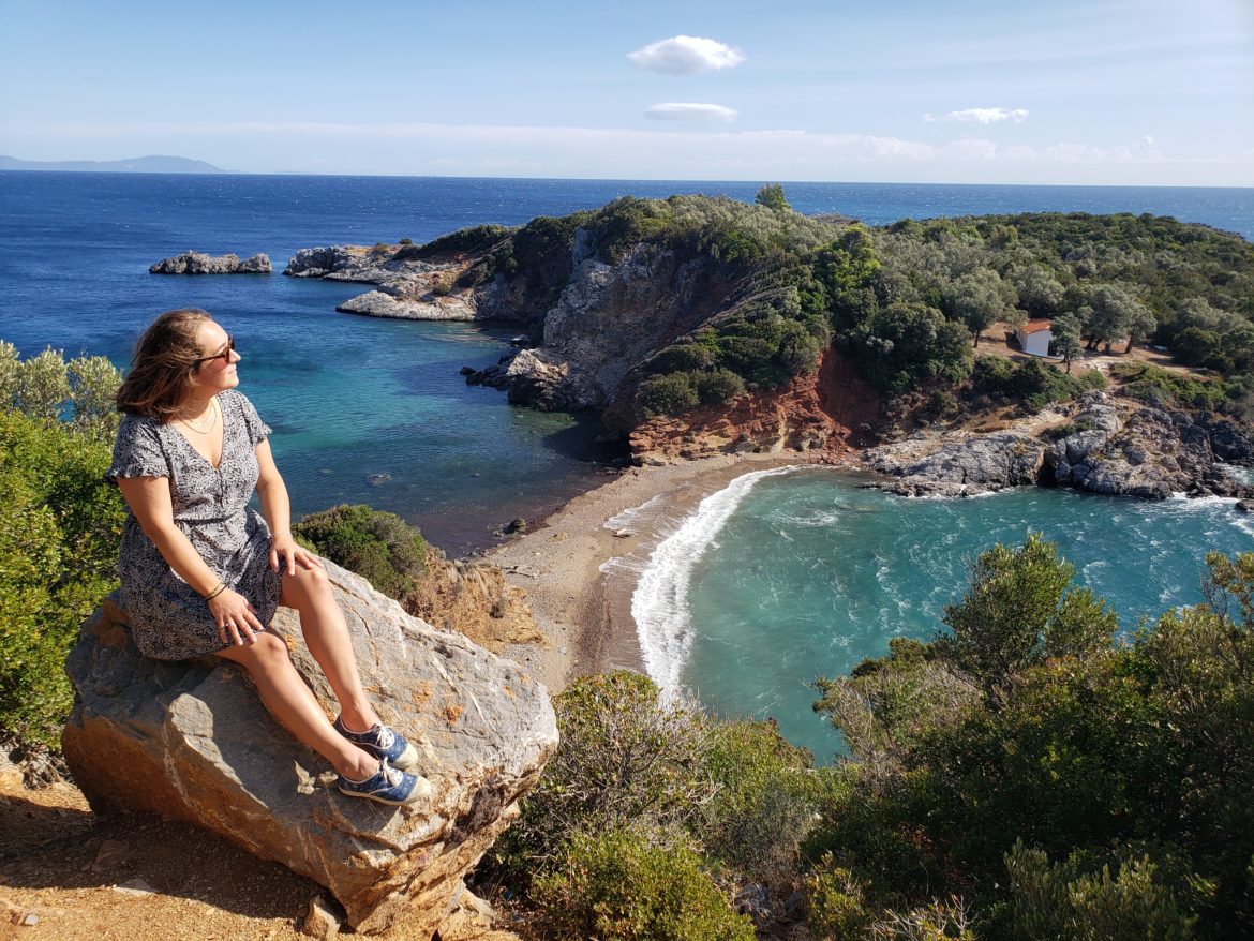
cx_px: 627
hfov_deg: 67.3
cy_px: 470
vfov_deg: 53.1
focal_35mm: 26
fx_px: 942
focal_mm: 4.3
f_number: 2.4
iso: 50
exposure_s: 1/1155
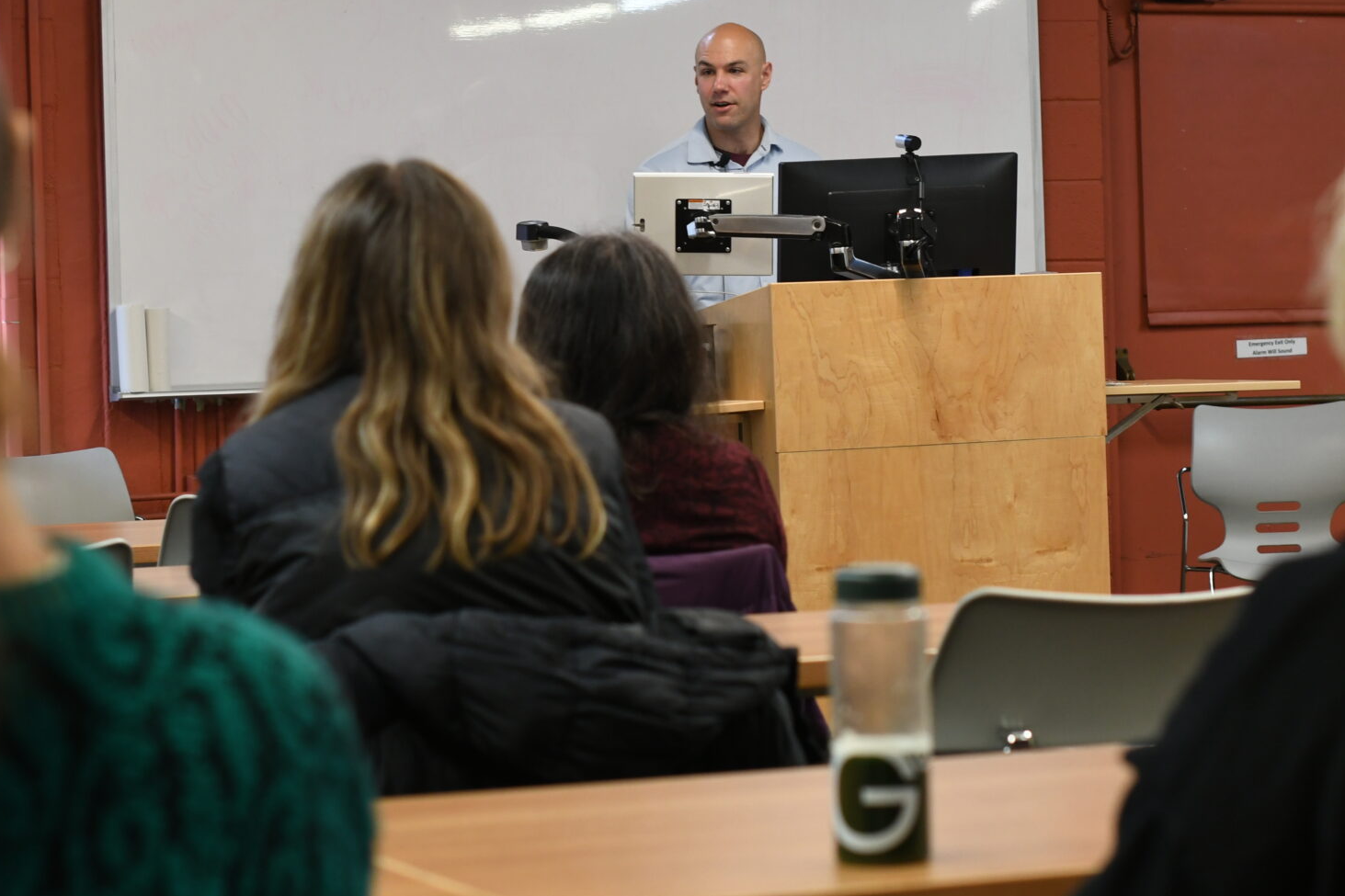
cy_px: 331
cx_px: 724
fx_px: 3922
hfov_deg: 19.5
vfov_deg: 13.0
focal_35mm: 105
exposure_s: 1/50
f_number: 4
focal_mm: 50
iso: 800
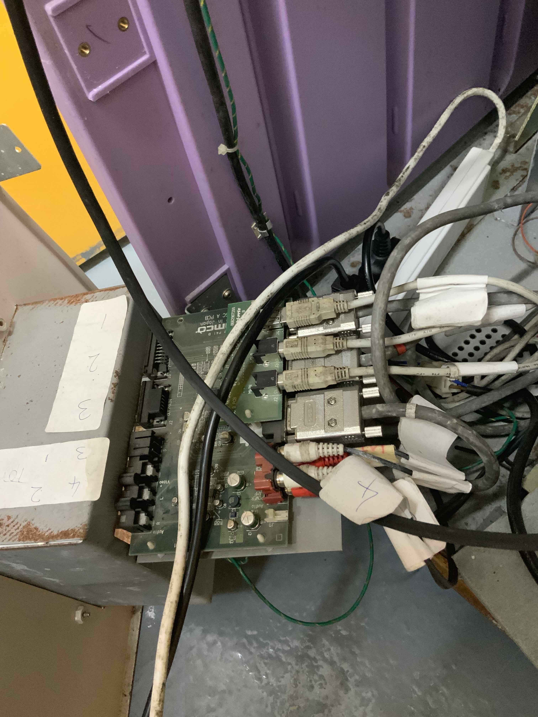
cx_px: 269
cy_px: 358
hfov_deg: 48.2
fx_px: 601
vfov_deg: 61.7
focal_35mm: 29
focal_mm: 3
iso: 320
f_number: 1.8
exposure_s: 1/25
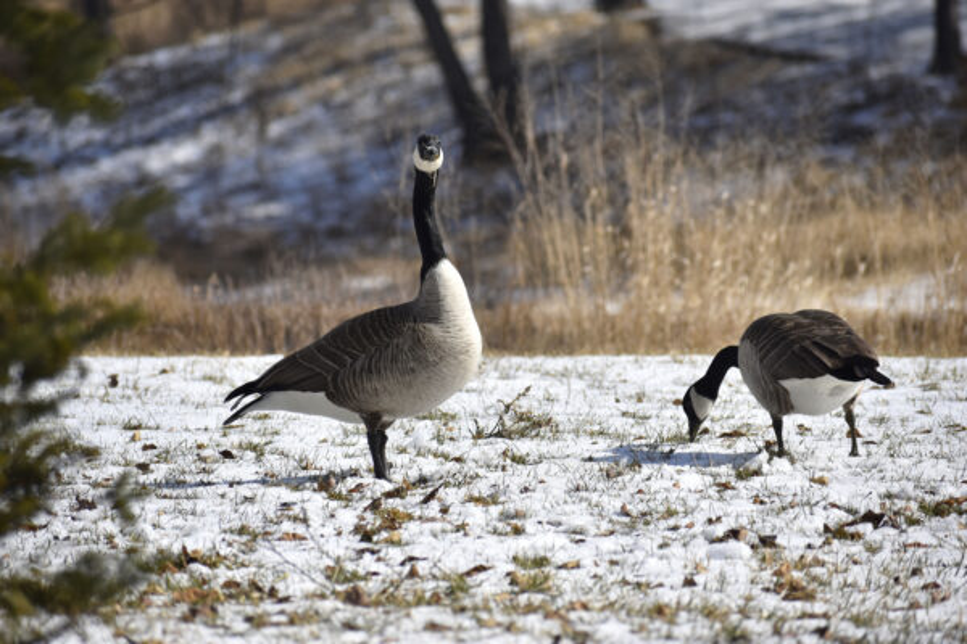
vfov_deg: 5.4
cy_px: 322
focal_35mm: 255
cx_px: 484
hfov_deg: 8.1
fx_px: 6849
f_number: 5.6
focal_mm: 170
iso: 200
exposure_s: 1/2000
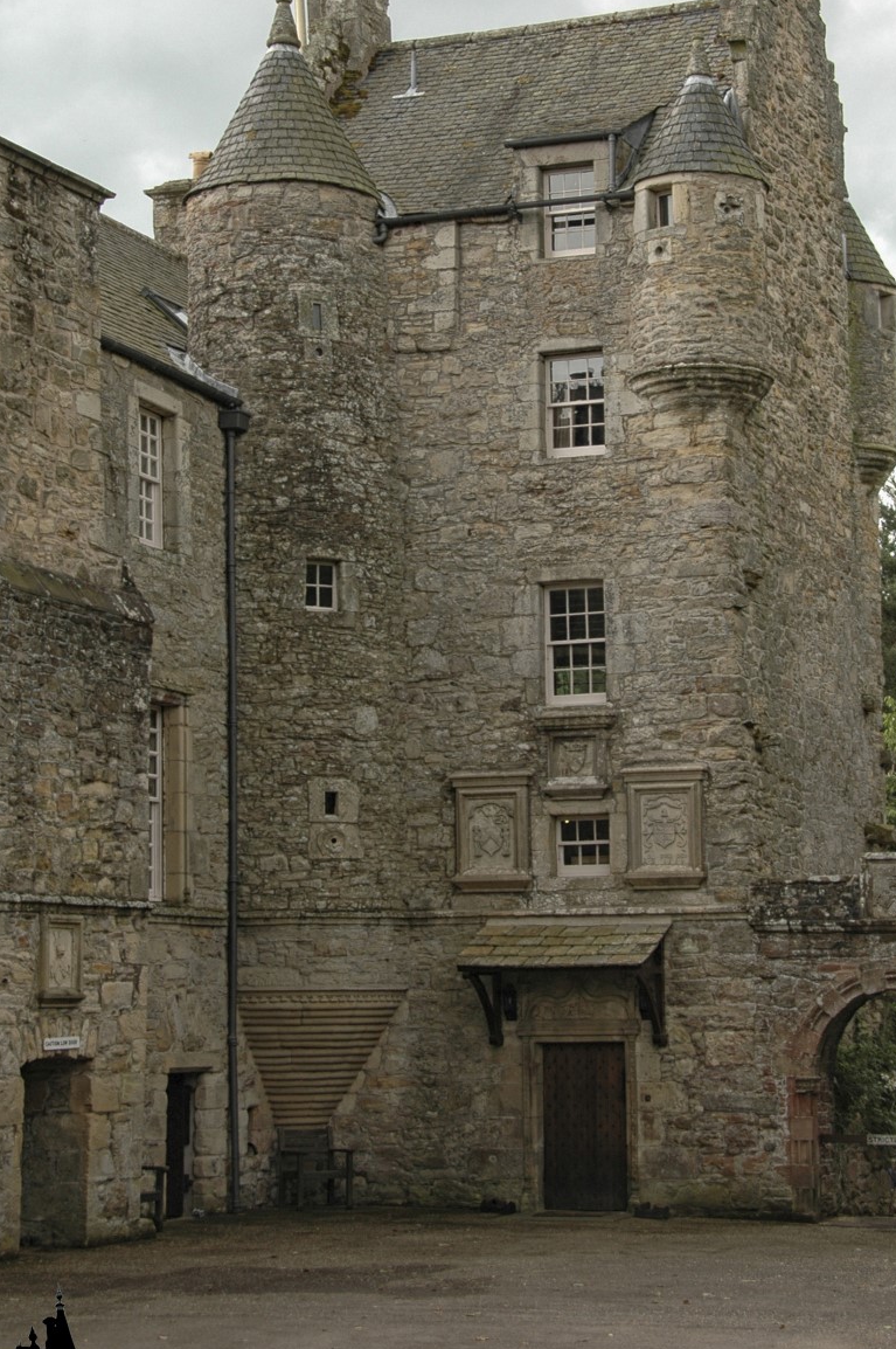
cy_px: 497
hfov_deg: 17.9
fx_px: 2843
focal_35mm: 76
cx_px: 533
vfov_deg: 26.6
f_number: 7.1
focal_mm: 36
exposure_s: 1/200
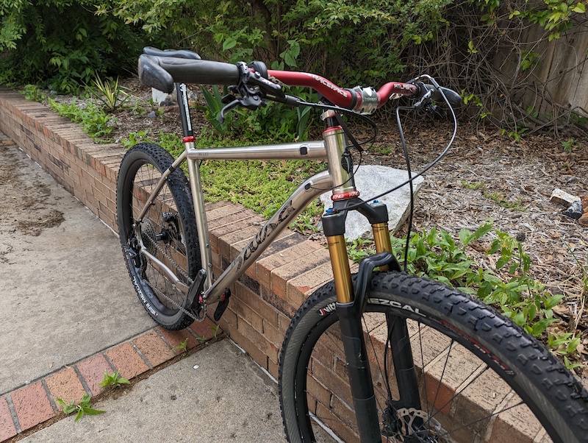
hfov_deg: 71.5
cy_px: 222
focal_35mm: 24
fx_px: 408
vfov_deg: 56.9
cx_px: 294
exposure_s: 1/171
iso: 41
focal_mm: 6.81
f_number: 1.85
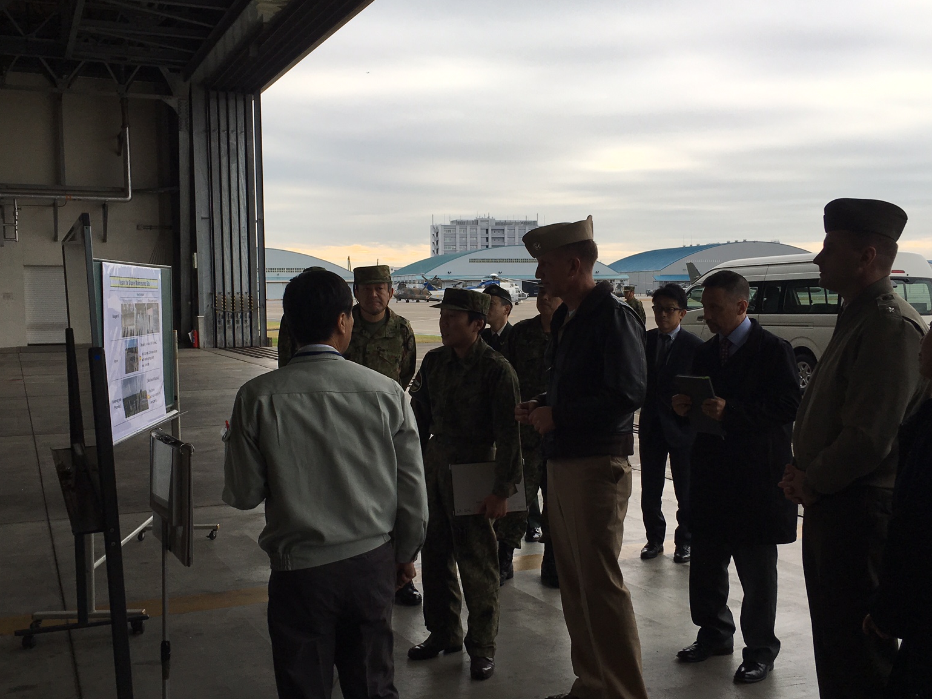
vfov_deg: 37.7
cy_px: 377
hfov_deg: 49.0
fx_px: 1023
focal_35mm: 38
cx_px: 458
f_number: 2.2
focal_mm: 4.15
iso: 25
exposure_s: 1/596
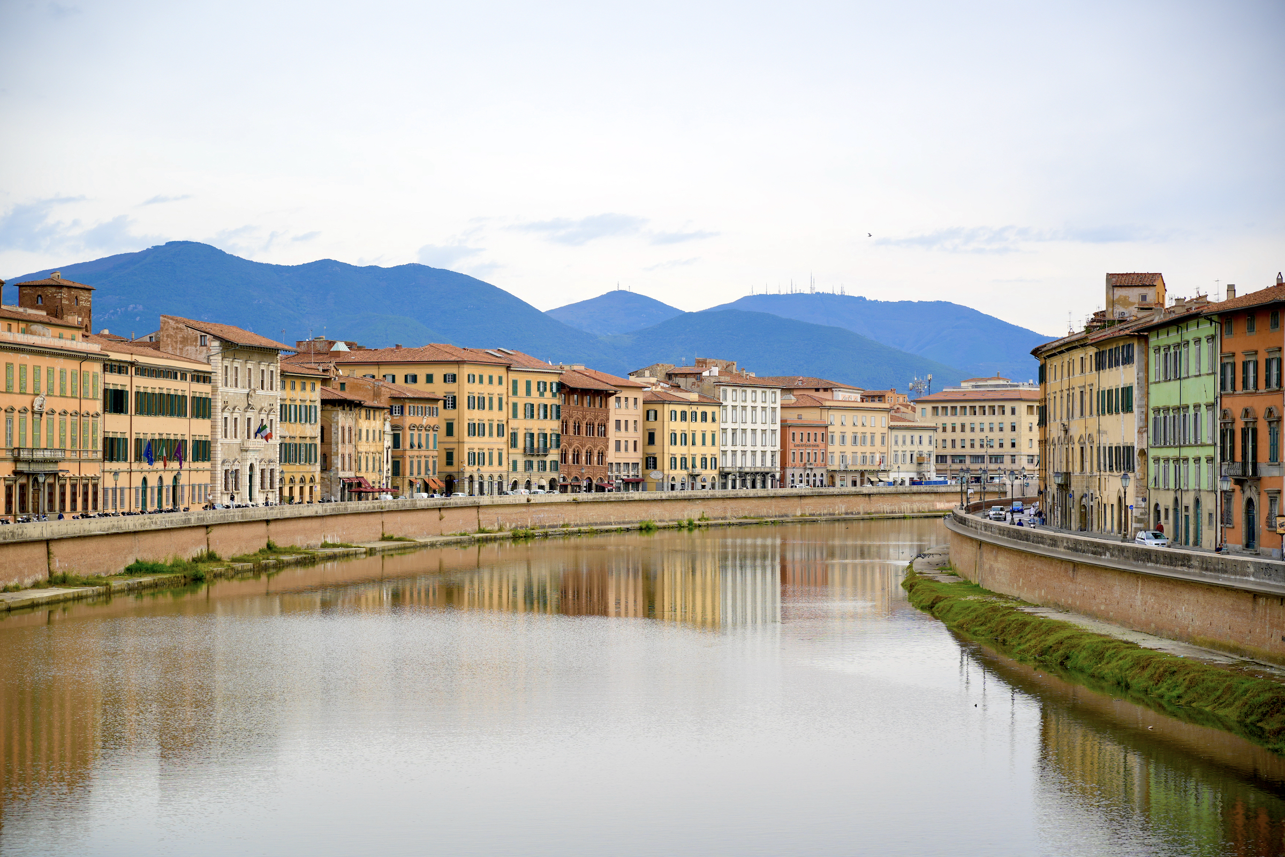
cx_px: 642
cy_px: 428
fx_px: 2498
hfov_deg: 28.8
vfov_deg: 19.5
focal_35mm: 70
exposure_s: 1/640
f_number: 4
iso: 100
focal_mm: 70
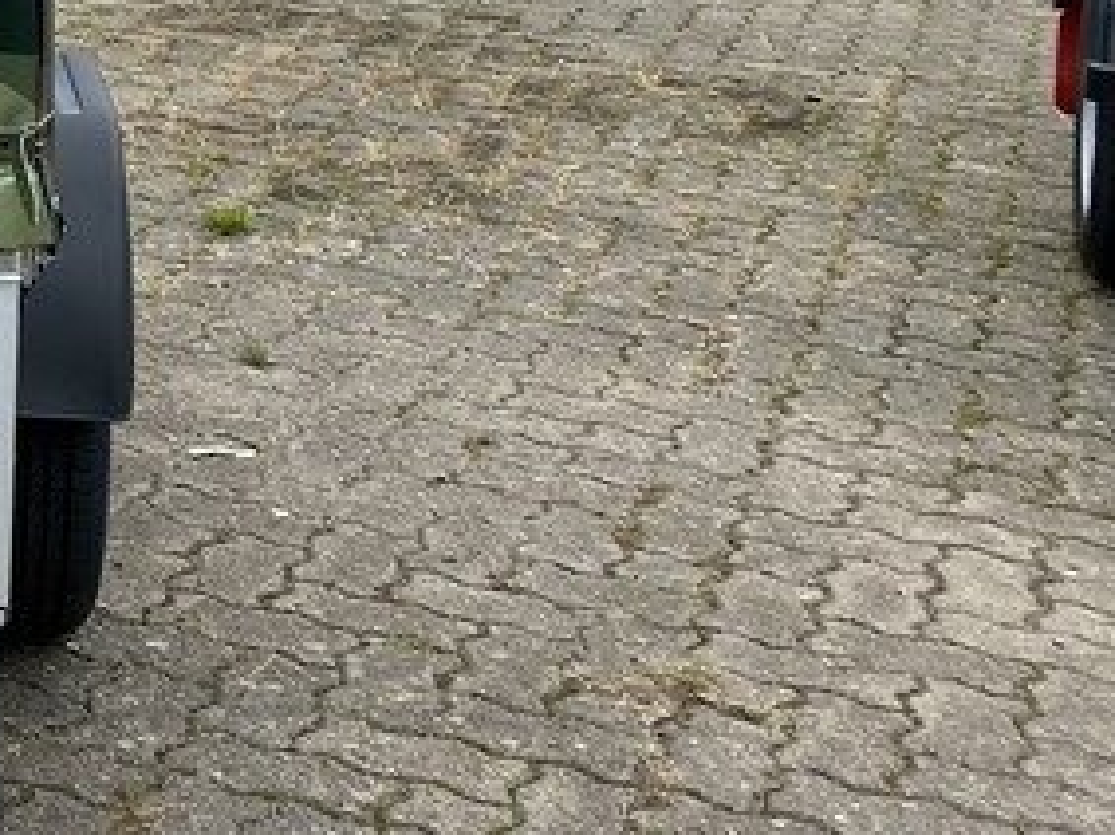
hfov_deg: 18.0
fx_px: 3027
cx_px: -693
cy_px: -418
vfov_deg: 14.6
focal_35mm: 94
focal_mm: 4.25
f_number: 1.8
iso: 32
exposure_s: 1/738
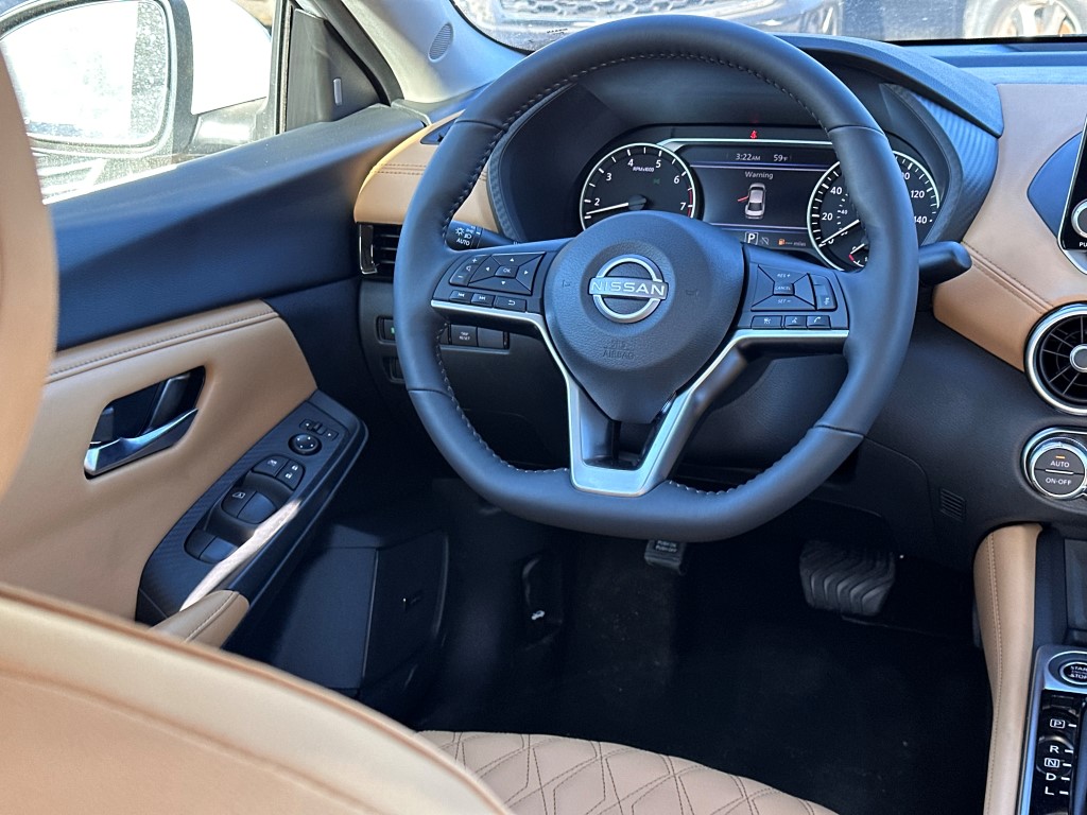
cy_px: 408
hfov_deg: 39.7
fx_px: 1507
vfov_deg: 30.3
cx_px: 544
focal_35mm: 48
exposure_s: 1/84
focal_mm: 6.86
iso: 80
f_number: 1.78
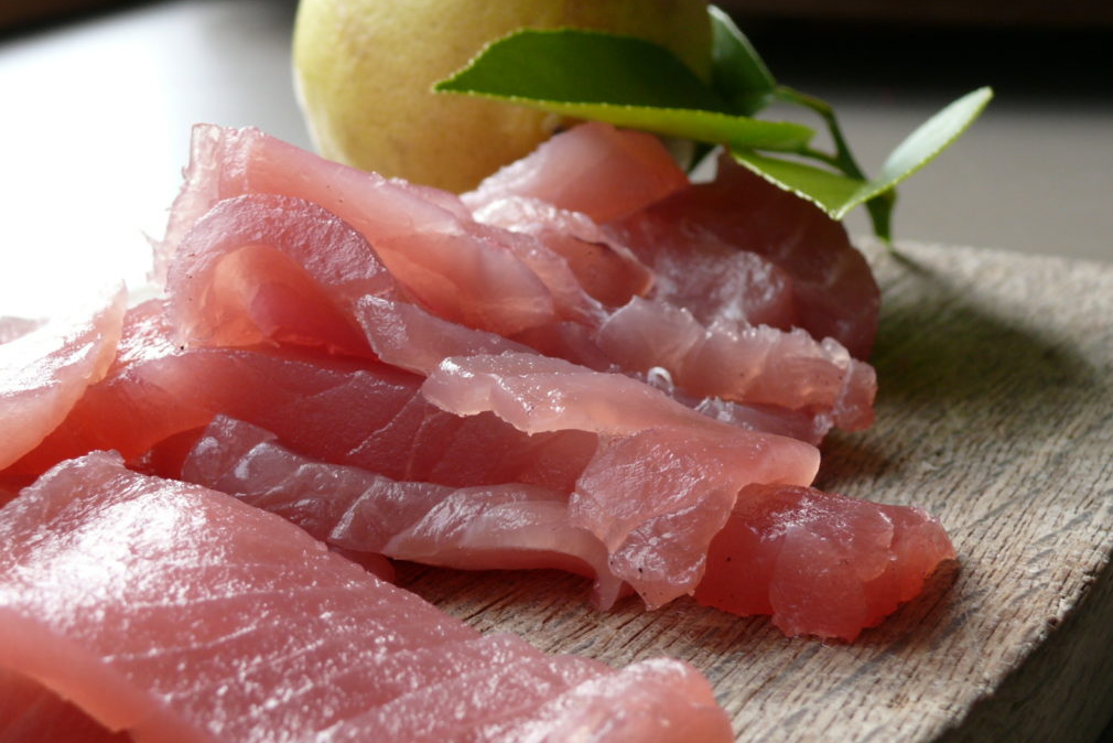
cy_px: 402
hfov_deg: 26.0
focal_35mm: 78
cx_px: 555
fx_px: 2412
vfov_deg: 17.5
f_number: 4
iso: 100
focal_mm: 11.2
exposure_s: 1/125
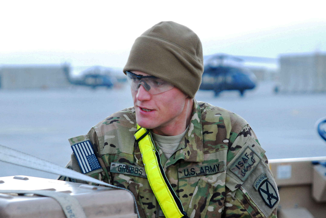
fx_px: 1204
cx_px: 183
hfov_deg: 15.4
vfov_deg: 10.3
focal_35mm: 133
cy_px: 122
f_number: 3.5
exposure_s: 1/200
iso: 800
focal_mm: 70
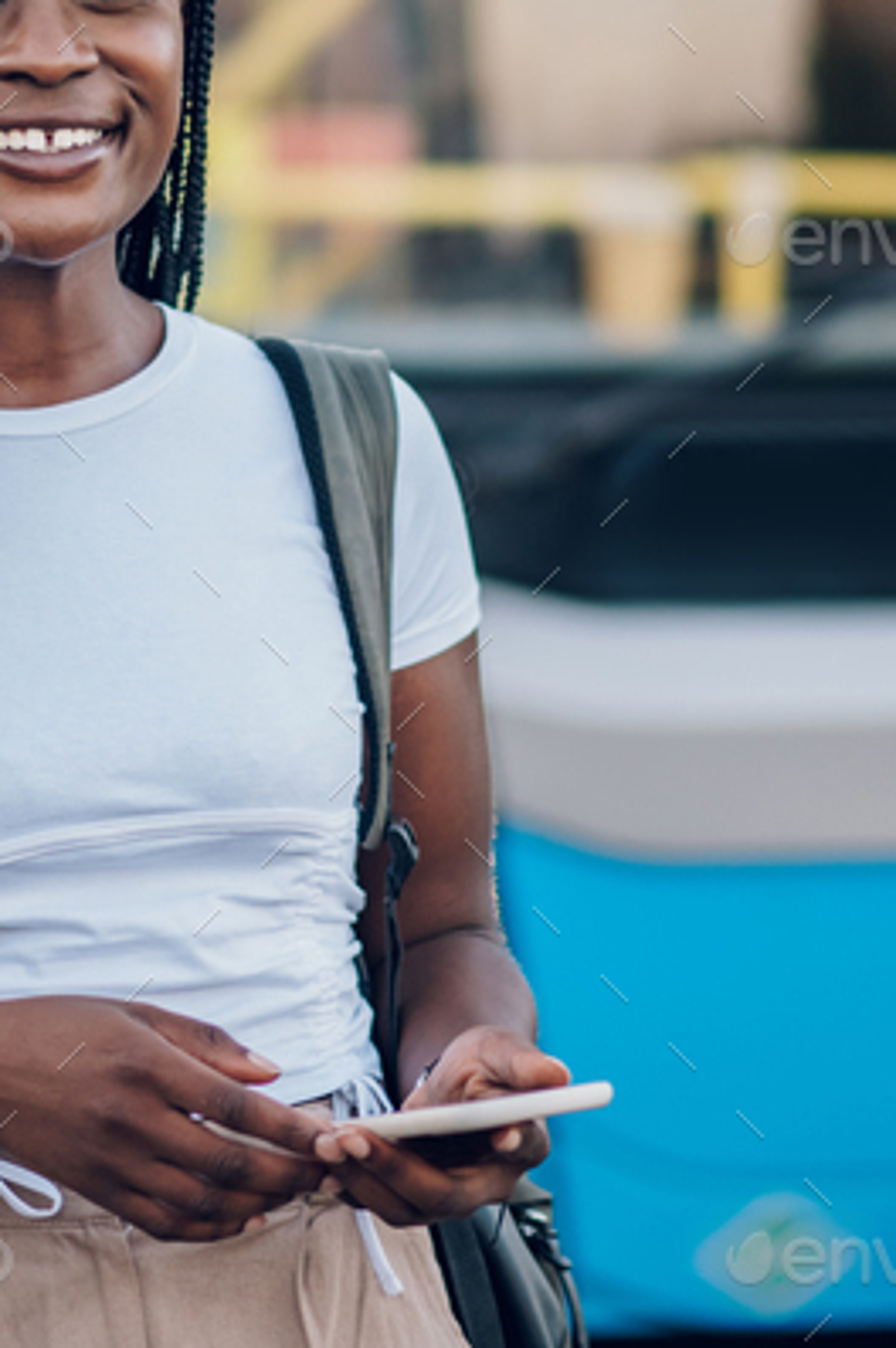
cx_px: 360
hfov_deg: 7.2
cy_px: 219
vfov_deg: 10.8
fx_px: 7105
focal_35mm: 190
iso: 320
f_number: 1.8
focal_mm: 85
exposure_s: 1/400
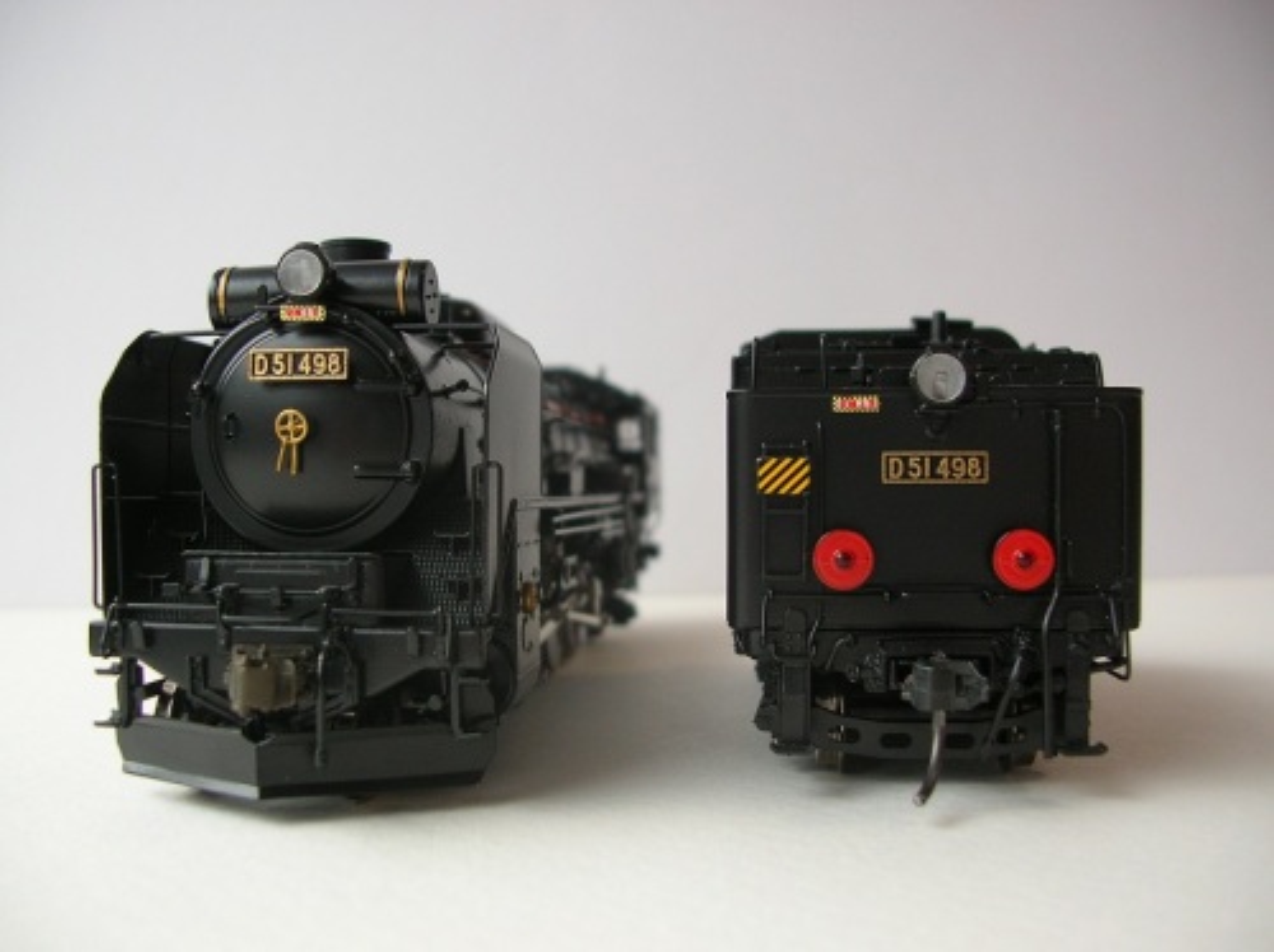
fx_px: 1287
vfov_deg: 40.6
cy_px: 476
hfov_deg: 52.7
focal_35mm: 35
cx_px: 637
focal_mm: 5.8
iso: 50
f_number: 2.8
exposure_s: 1/38.2
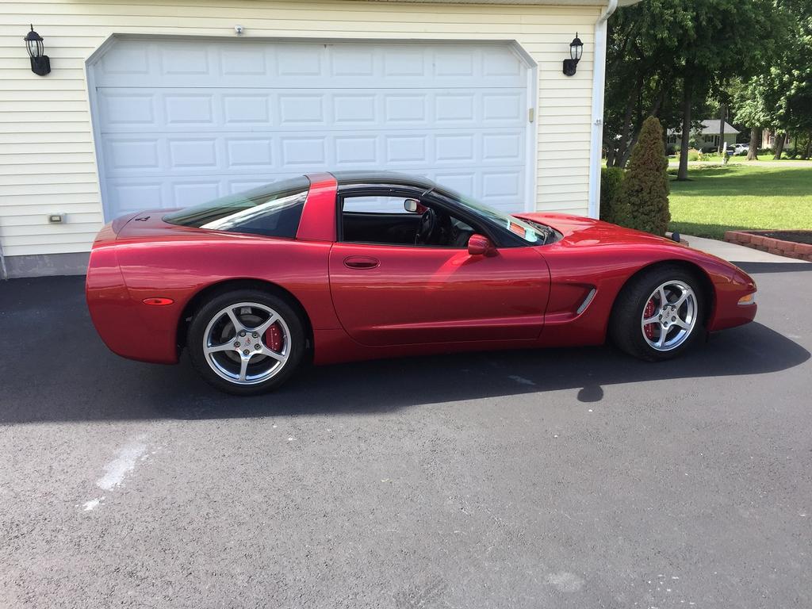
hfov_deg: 61.7
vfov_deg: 48.2
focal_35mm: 29
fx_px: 680
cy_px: 304
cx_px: 406
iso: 32
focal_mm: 4.15
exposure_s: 1/608
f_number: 2.2
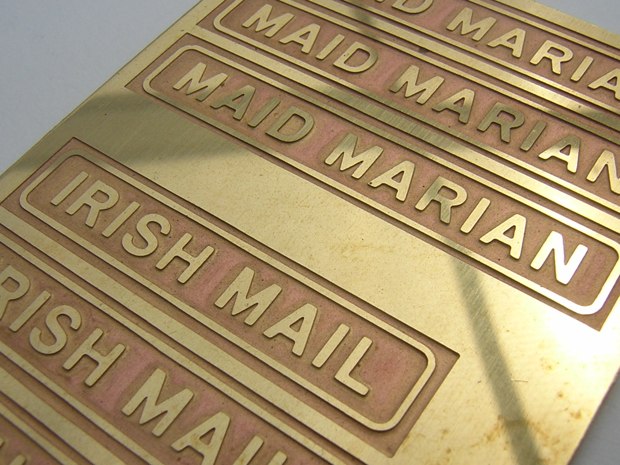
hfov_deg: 44.8
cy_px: 249
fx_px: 752
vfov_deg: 34.4
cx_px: 310
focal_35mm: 42
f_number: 5.2
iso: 100
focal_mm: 4.7
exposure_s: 1/599
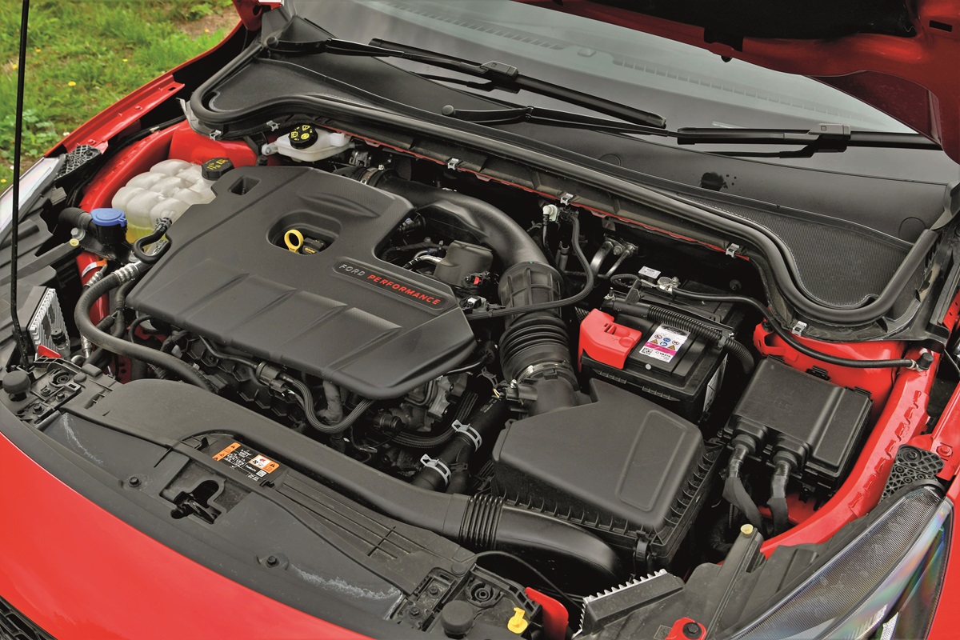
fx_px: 960
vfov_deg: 36.9
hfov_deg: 53.1
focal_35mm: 36
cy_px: 320
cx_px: 480
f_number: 7.1
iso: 200
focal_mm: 24
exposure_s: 1/250
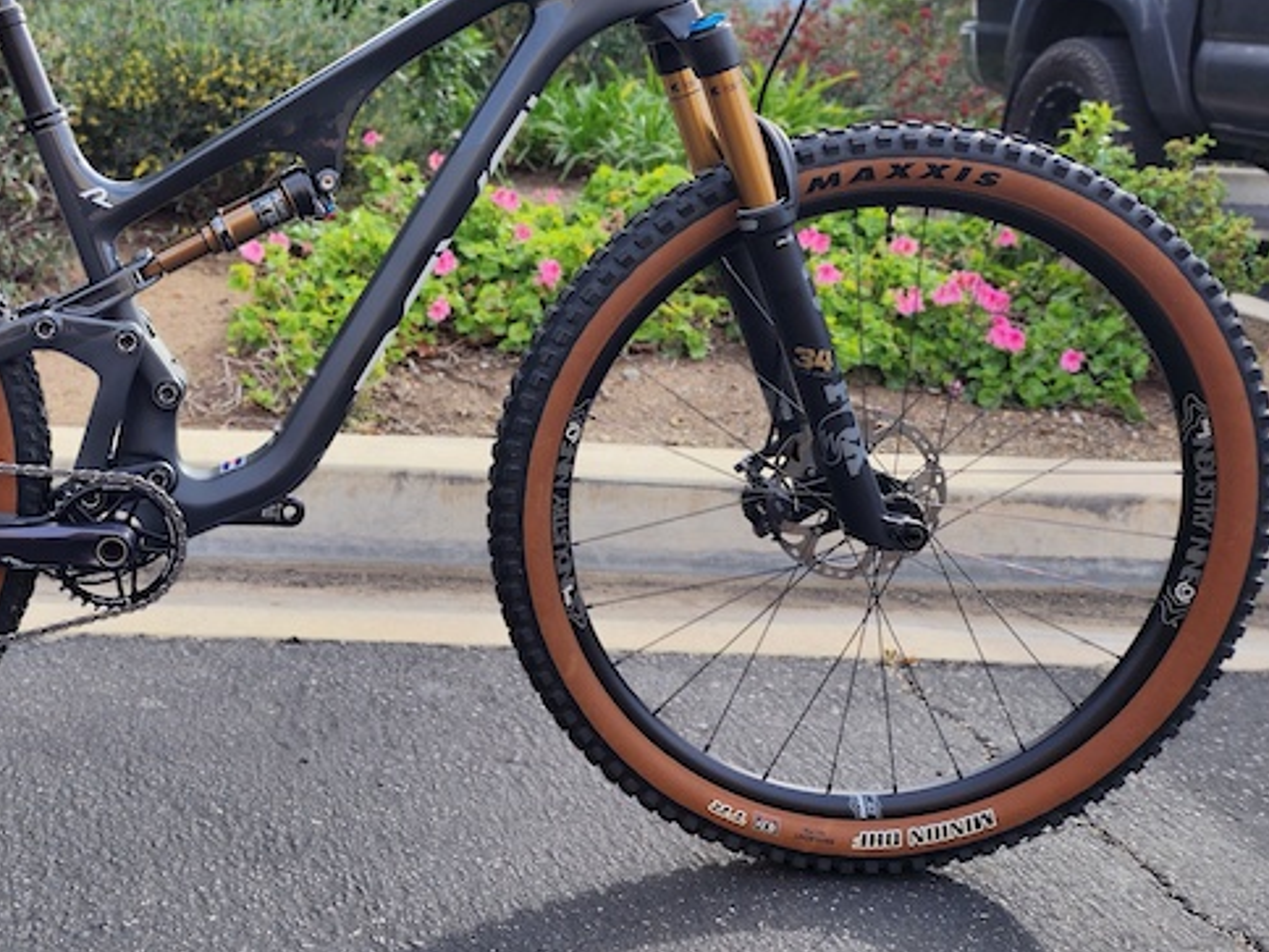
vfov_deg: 37.2
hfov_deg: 46.6
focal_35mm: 38
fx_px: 1393
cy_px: 291
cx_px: 270
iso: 12
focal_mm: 6.4
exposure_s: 1/381
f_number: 1.8
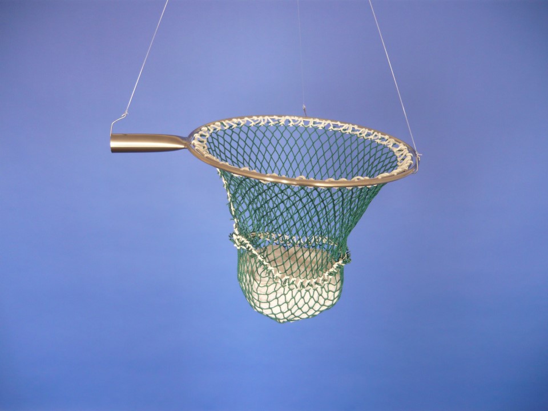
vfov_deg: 42.9
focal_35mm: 33
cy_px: 206
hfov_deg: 55.4
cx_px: 274
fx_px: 522
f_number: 2.8
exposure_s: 1/30
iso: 160
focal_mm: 5.5
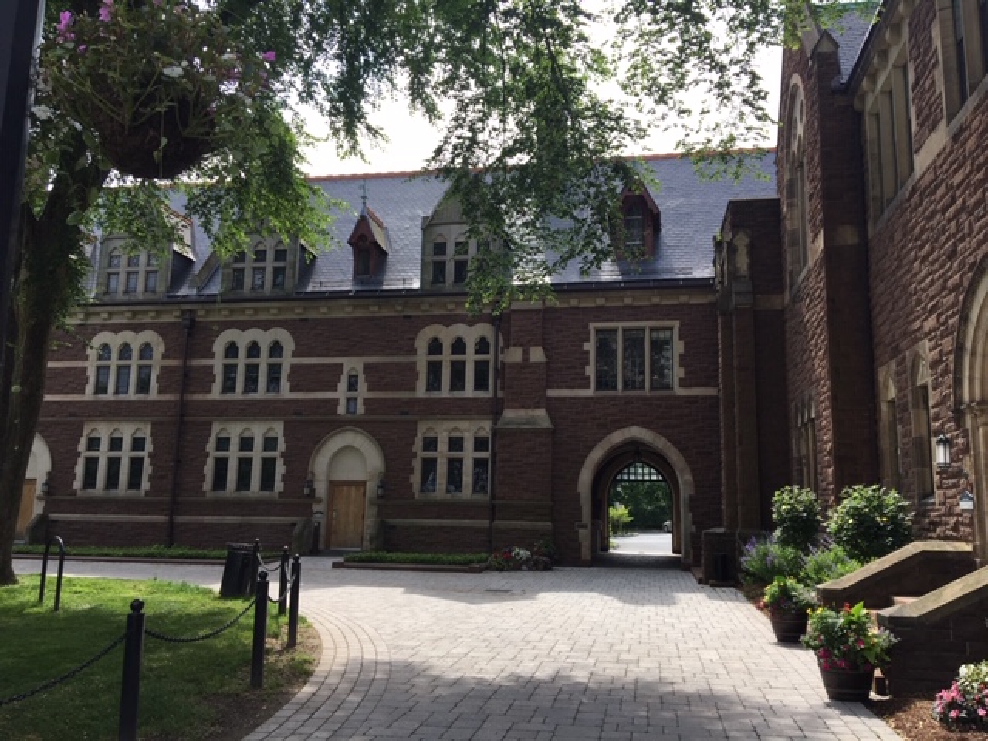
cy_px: 370
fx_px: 828
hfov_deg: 61.7
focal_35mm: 29
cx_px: 494
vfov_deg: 48.2
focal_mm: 4.15
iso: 25
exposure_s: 1/894
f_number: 2.2
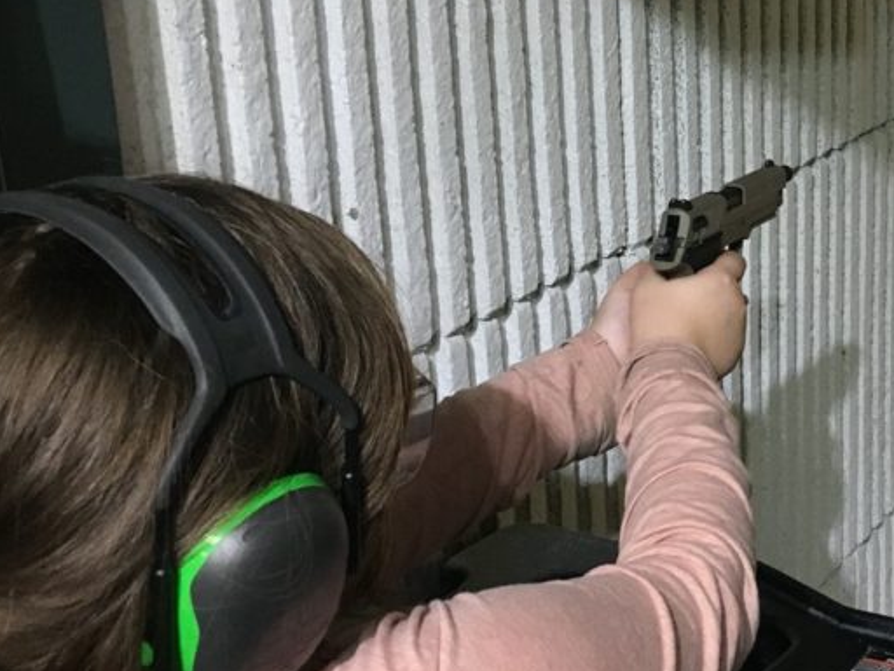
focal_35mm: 58
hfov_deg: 31.7
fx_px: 1498
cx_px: 803
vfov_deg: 25.1
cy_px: 232
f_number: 2.2
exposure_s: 1/30
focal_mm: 4.15
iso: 200
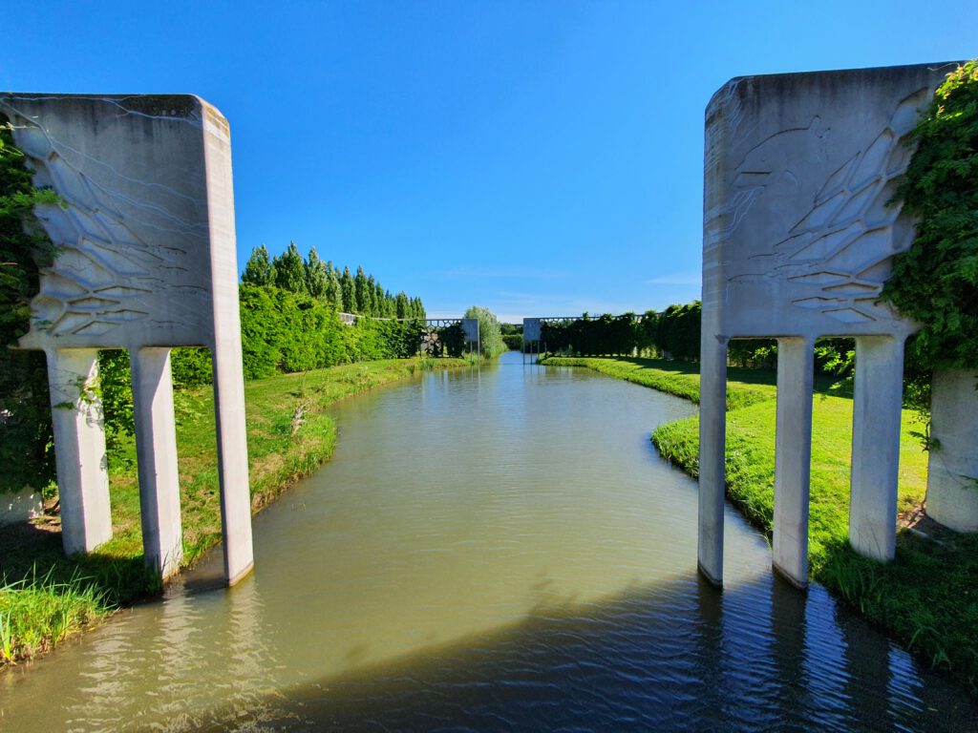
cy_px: 366
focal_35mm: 13
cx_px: 489
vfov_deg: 89.9
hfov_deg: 106.2
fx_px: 367
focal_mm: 1.8
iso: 50
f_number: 2.2
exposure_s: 1/854
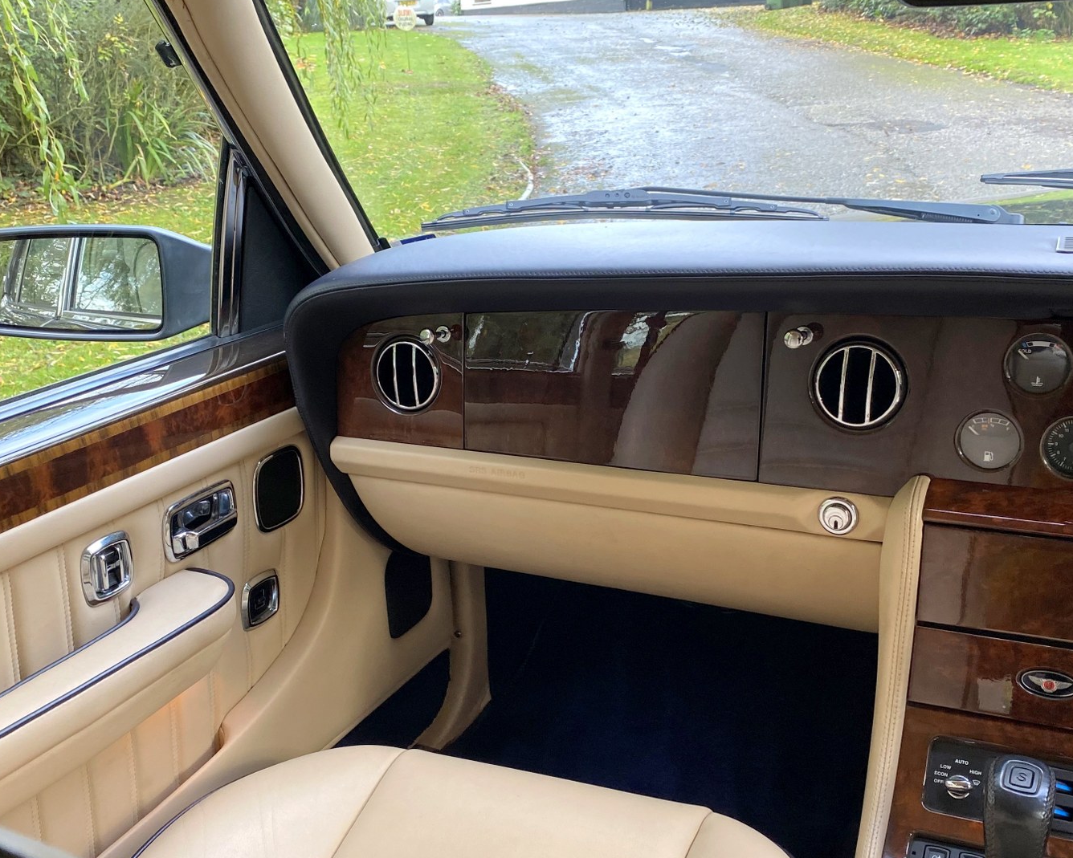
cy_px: 452
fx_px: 1207
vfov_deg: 39.1
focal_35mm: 38
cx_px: 548
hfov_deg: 47.9
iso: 125
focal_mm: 4.25
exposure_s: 1/121
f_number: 1.8
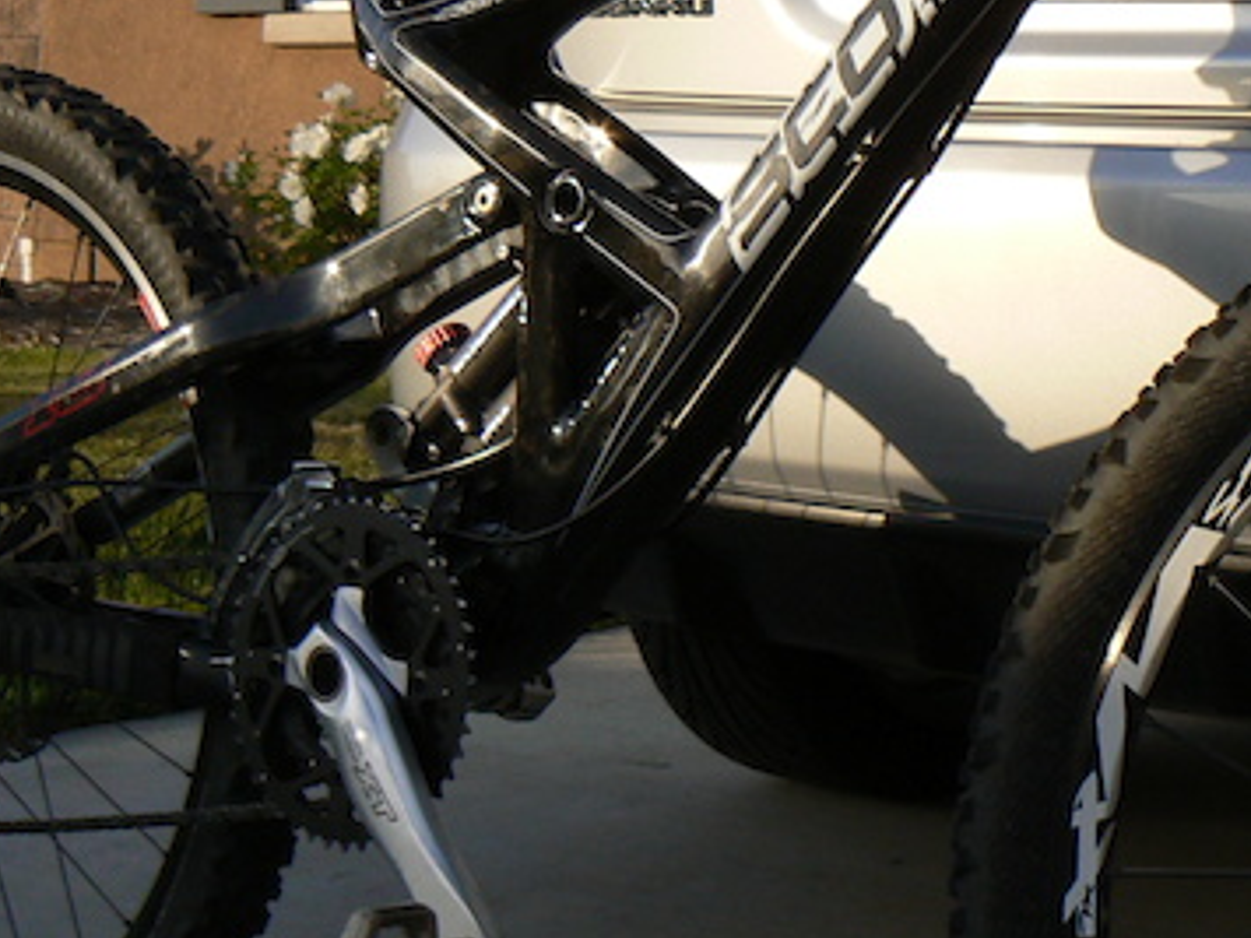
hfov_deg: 23.6
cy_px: 625
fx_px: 2927
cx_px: 1075
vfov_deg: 18.2
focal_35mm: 81
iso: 80
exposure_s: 1/500
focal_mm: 6
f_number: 5.6
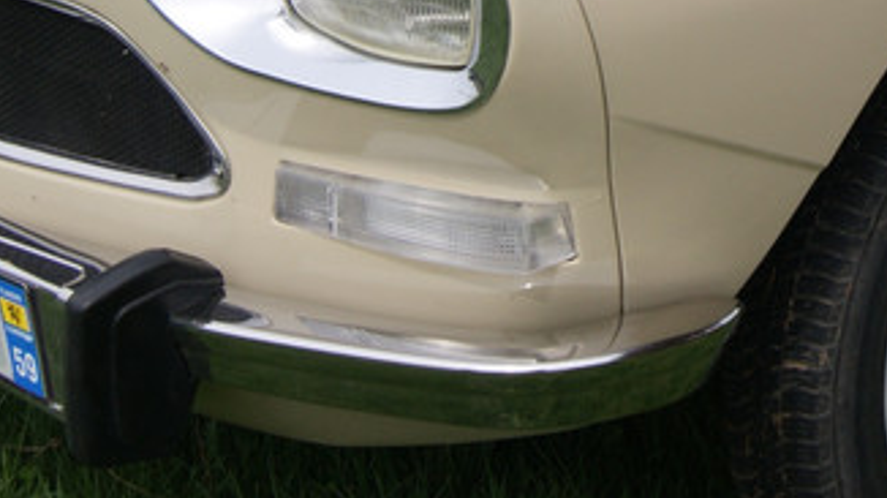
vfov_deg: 8.5
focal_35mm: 139
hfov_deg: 15.2
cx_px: 865
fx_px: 3268
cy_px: -283
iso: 100
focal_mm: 24
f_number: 11
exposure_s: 1/160
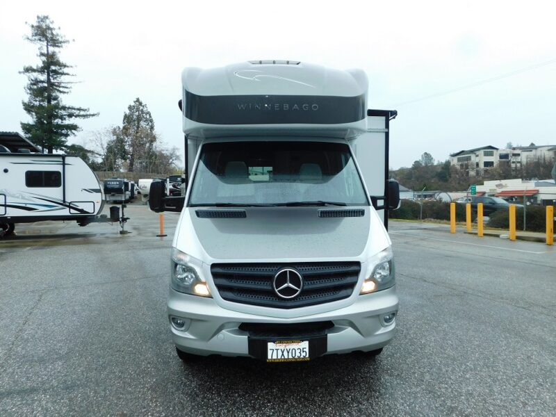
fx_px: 369
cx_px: 278
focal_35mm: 23
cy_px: 208
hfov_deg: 73.9
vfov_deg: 58.9
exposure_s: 1/100
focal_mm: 4
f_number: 3
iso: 125
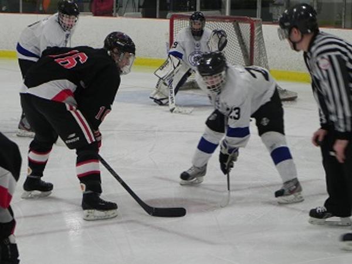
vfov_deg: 14.1
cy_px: 132
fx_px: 1068
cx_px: 176
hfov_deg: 18.7
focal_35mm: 105
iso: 364
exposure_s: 1/30
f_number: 4
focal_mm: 18.8
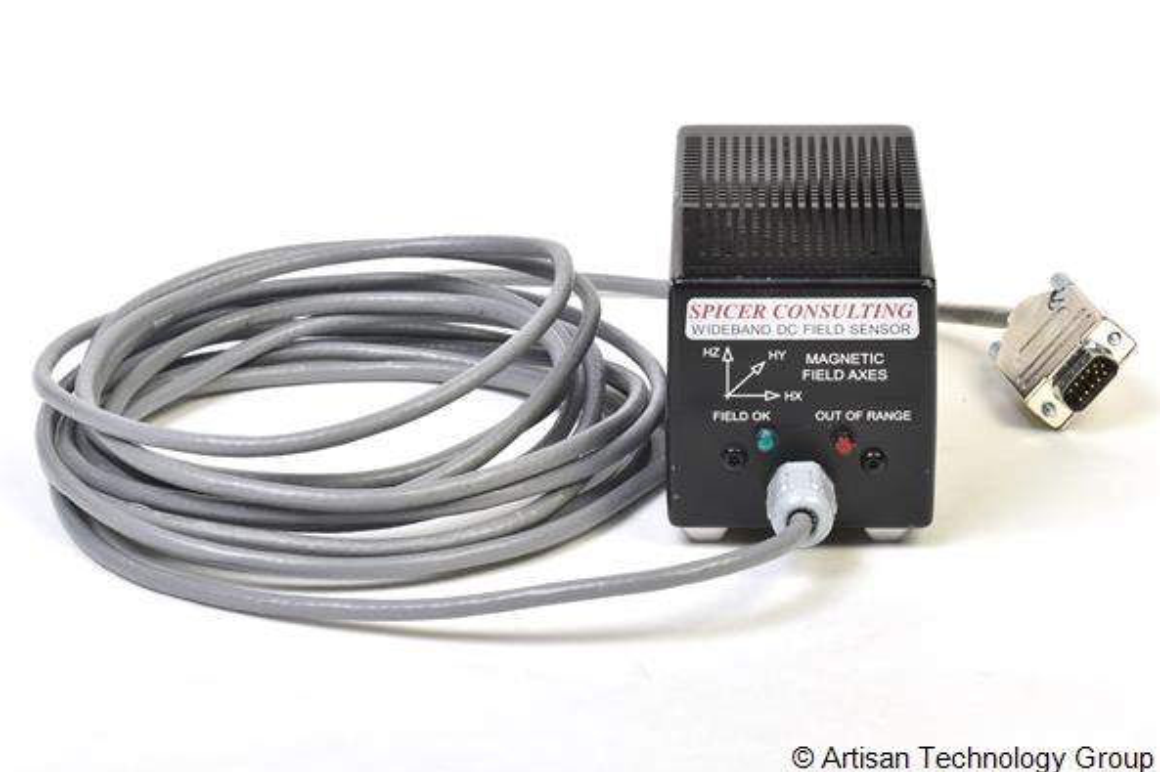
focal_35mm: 84
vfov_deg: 16.3
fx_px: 2690
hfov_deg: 24.3
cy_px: 387
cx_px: 585
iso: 200
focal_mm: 55
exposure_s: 1/200
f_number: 13
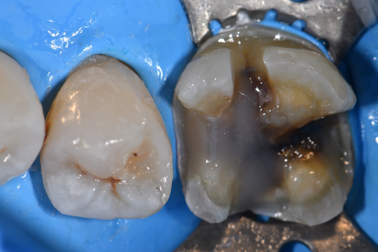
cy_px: 126
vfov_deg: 8.7
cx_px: 189
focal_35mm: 157
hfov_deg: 13.1
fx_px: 1648
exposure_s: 1/160
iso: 200
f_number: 32
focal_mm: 105
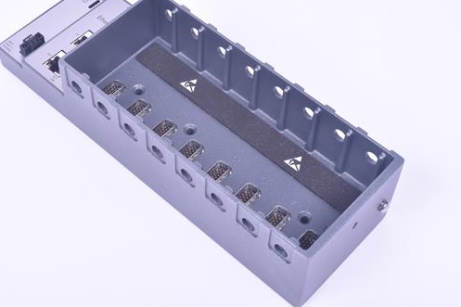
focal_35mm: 58
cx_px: 184
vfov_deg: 23.4
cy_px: 136
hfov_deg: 34.4
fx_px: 742
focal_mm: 32
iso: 200
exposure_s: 1/200
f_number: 10
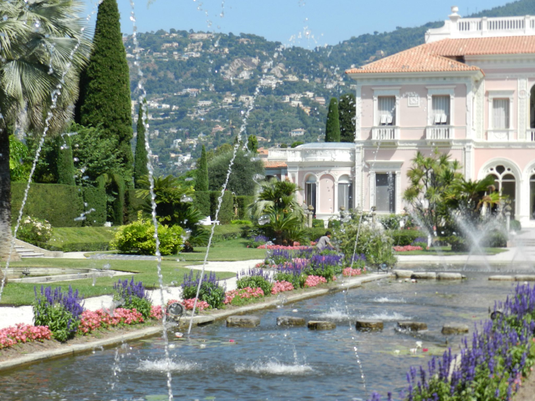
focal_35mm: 84
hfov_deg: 23.3
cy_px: 200
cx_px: 268
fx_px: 1298
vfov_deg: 17.6
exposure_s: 1/800
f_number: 4.4
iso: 160
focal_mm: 14.9
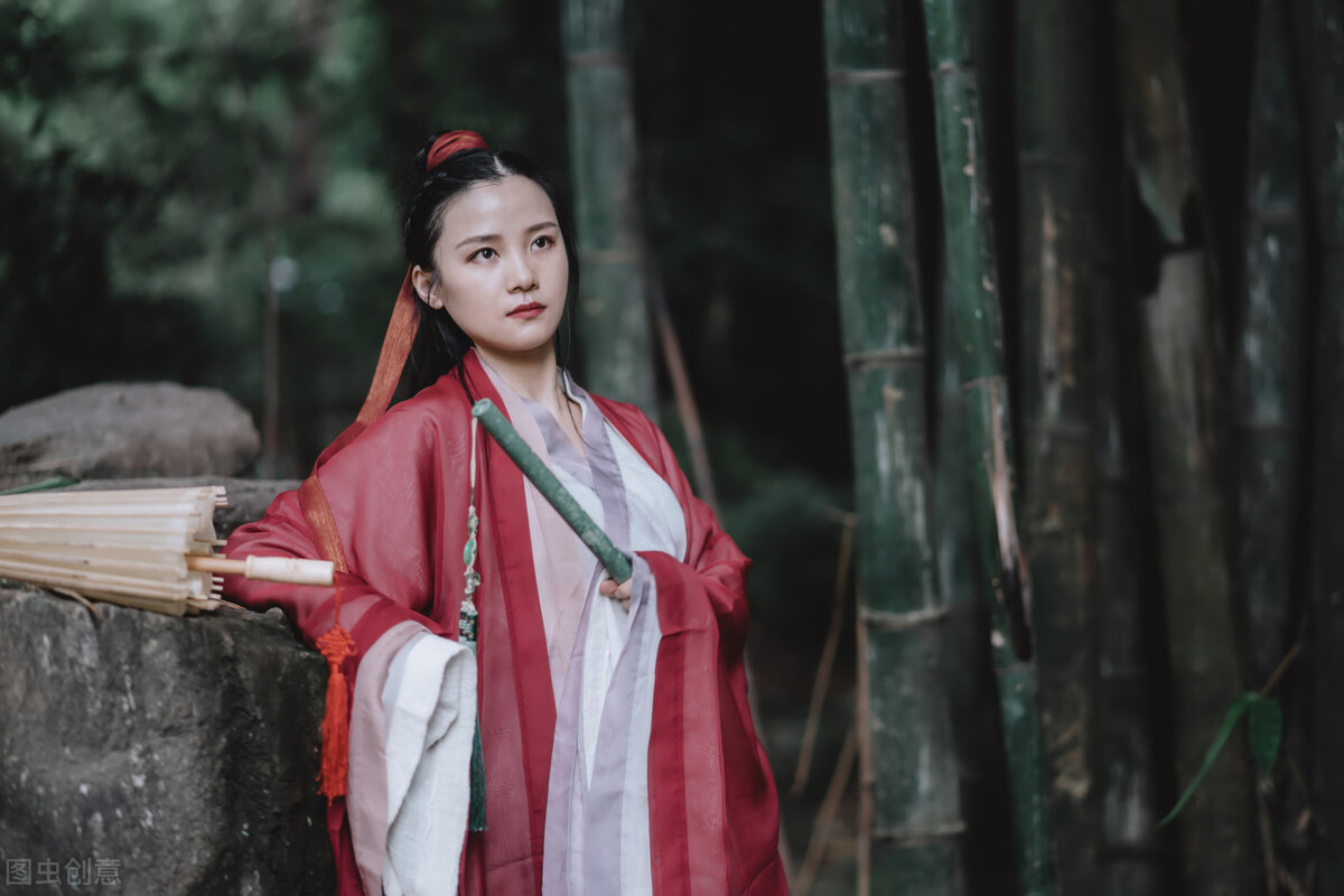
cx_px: 672
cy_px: 448
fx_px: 3173
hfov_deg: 23.9
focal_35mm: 85
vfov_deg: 16.1
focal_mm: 85
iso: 200
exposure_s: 1/100
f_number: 1.8
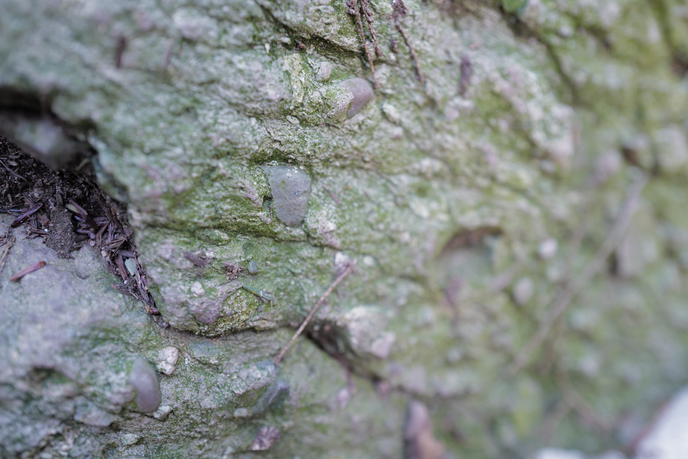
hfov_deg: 65.5
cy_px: 230
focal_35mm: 28
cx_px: 344
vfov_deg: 46.4
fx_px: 535
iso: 400
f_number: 2.8
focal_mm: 28
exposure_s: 1/100
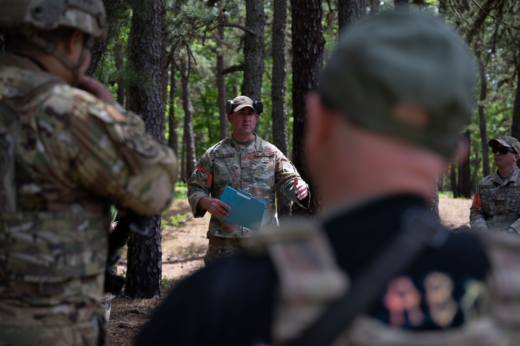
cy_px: 173
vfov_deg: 19.4
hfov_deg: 28.9
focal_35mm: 70
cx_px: 260
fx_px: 1010
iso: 125
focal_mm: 70
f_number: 4
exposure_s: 1/400
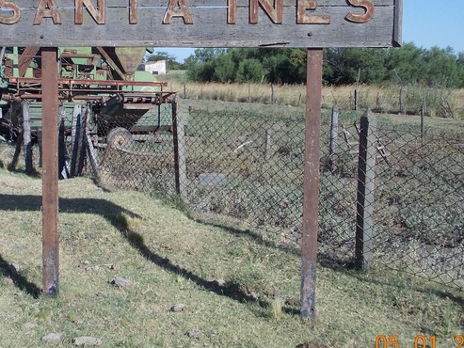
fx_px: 791
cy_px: 138
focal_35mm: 59
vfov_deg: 24.8
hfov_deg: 32.6
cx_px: 181
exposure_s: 1/250
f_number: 6.2
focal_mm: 5.3
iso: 80
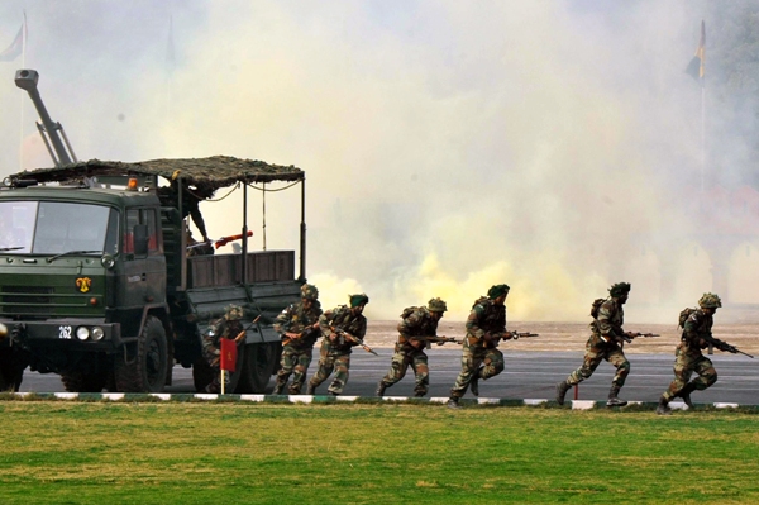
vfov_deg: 6.9
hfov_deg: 10.3
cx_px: 380
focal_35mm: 200
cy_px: 252
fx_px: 4213
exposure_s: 1/640
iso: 640
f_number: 13
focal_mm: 200
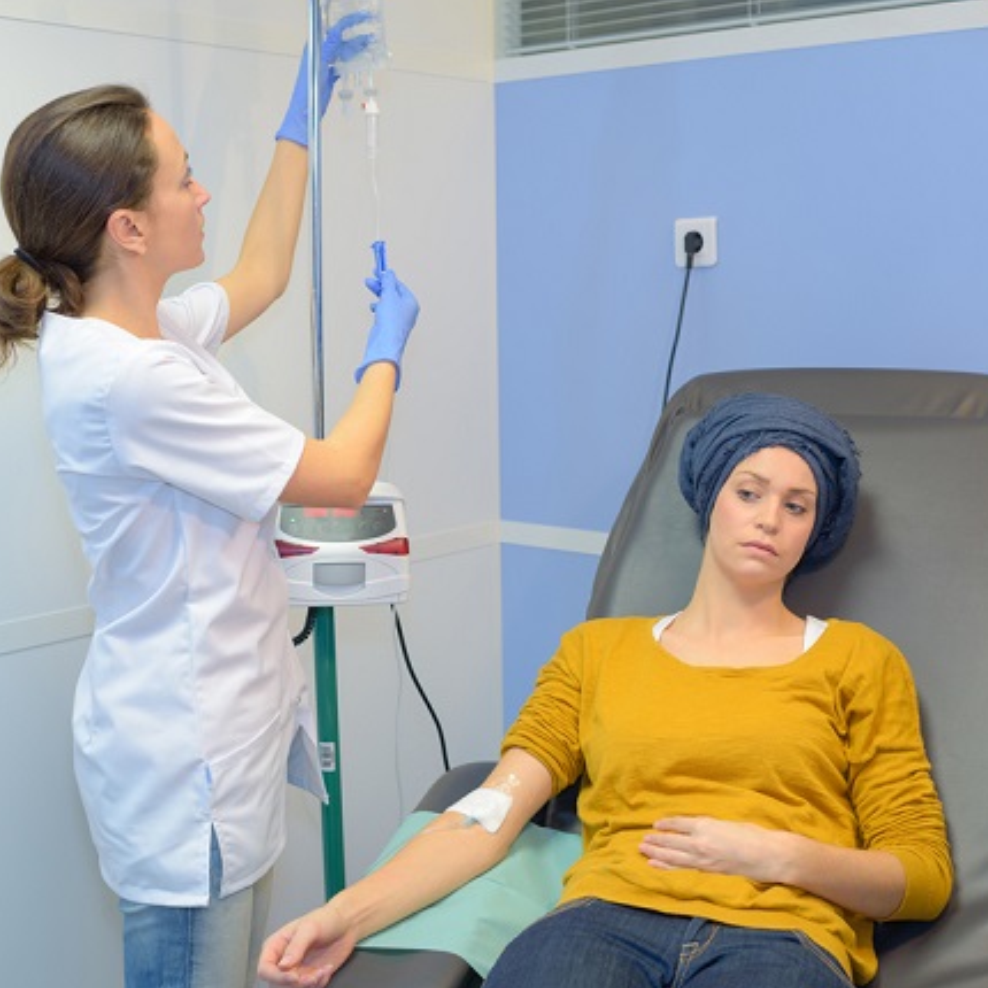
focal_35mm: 45
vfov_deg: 37.6
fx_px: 1453
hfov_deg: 37.5
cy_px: 495
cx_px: 554
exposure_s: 1/60
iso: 320
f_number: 3.5
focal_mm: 35
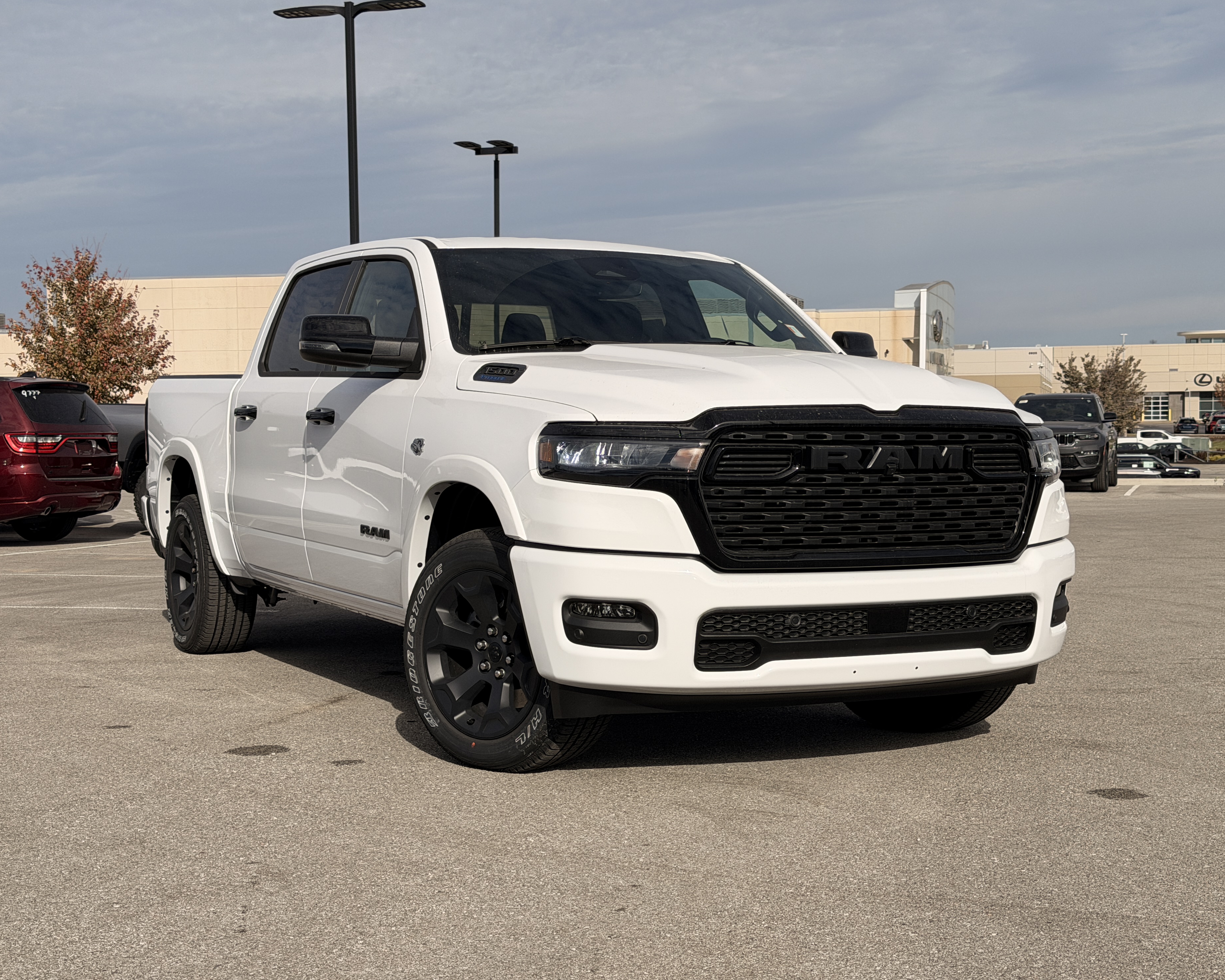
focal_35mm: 51
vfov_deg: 29.7
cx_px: 637
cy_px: 485
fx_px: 1849
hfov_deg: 36.7
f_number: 1.78
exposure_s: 1/13333
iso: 80
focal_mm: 6.76
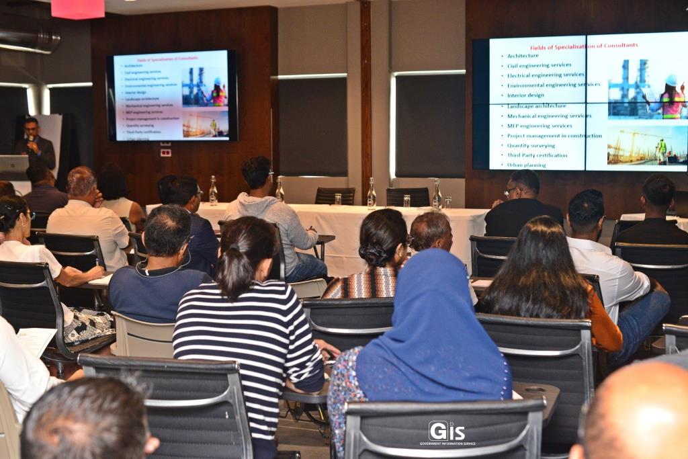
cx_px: 344
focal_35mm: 50
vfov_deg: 27.0
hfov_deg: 39.6
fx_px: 956
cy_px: 230
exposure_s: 1/200
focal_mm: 50
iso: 3200
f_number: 5
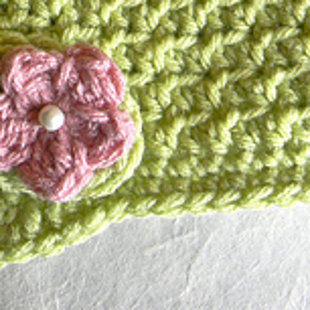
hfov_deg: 16.7
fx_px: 1054
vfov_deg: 16.2
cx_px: 93
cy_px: -33
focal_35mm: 104
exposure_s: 1/88.1
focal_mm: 6.4
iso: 80
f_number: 3.7
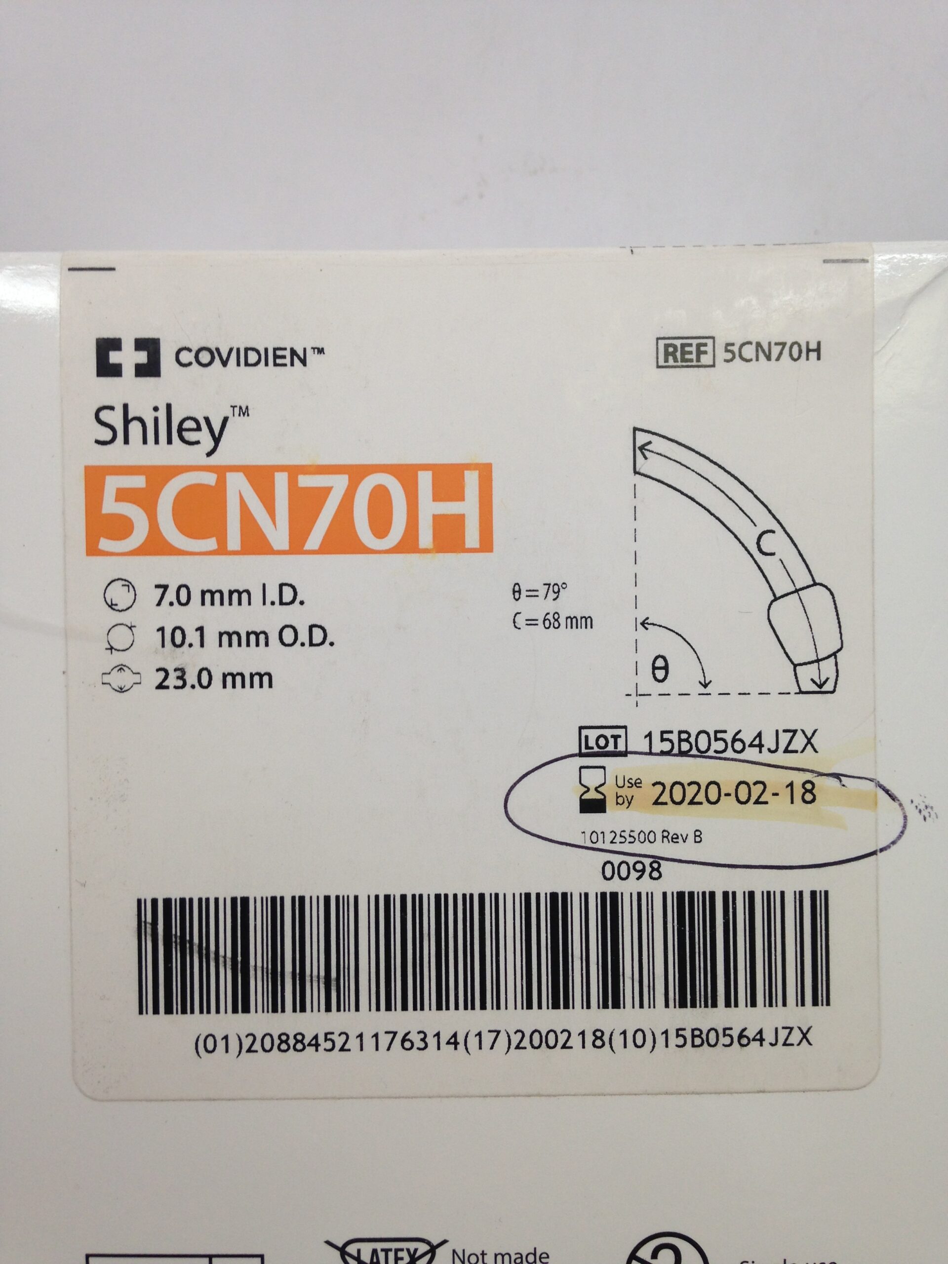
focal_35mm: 33
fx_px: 1205
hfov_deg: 42.9
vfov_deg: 55.4
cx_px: 474
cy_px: 632
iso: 50
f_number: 2.4
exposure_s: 1/60
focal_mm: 4.12
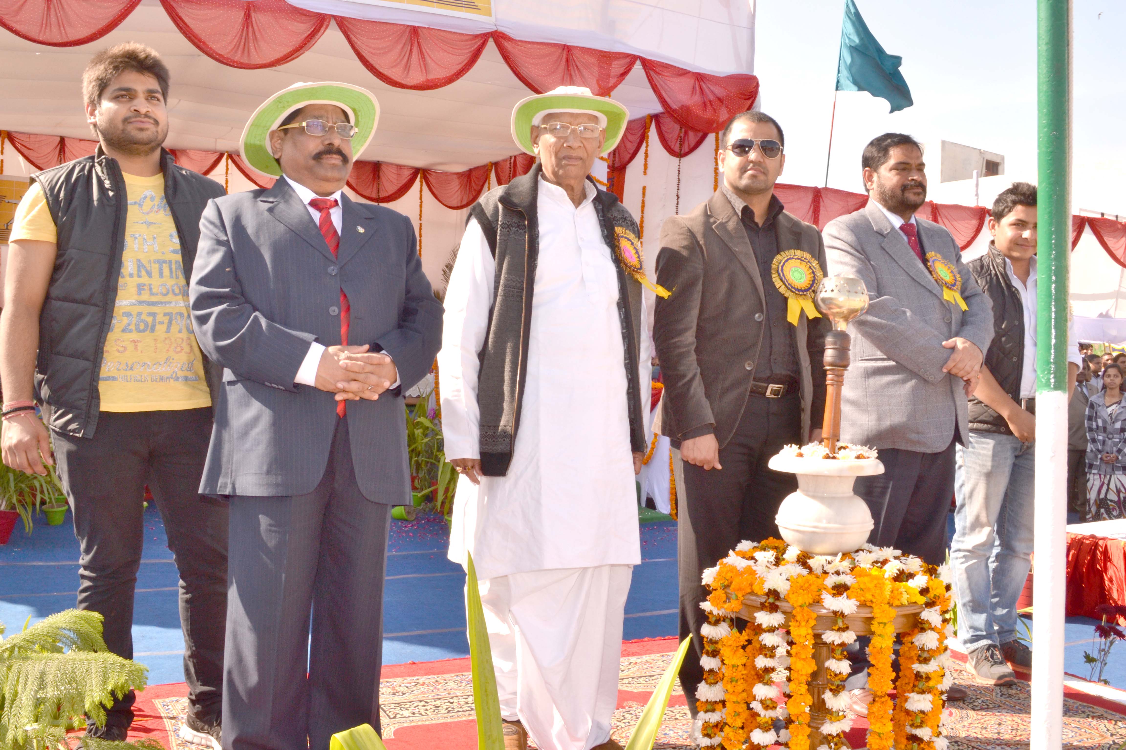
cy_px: 375
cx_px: 563
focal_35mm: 36
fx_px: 1126
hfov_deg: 53.1
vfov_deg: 36.9
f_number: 13
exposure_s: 1/125
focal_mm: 24
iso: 250
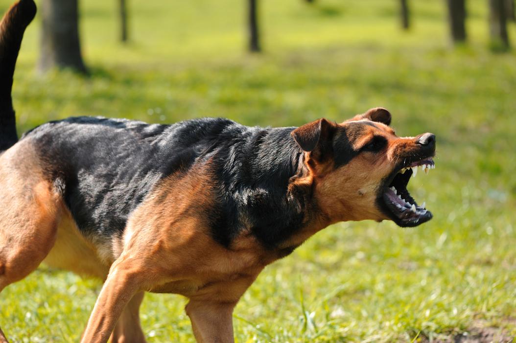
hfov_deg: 19.5
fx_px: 1504
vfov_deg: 13.0
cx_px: 258
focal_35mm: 105
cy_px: 172
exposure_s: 1/800
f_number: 4
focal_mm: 105
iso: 200
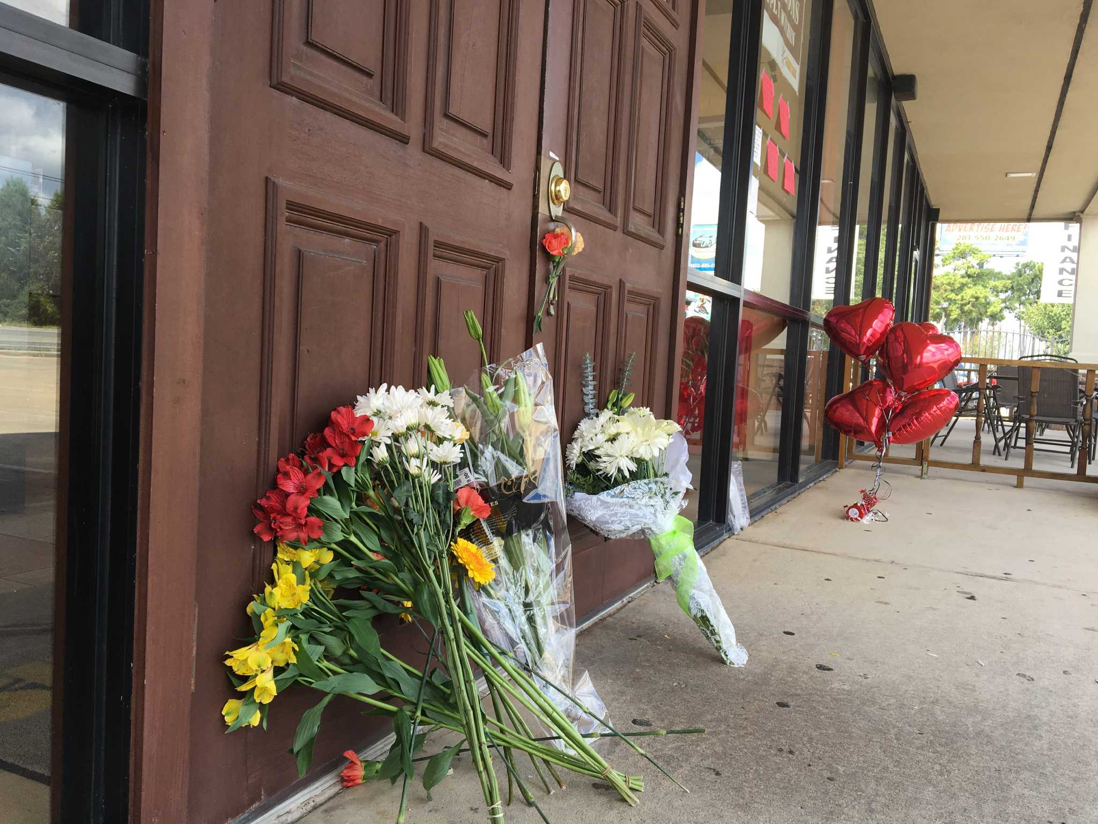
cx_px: 549
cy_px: 412
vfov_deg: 48.2
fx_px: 920
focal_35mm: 29
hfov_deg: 61.7
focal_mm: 4.15
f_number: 2.2
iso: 25
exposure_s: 1/232
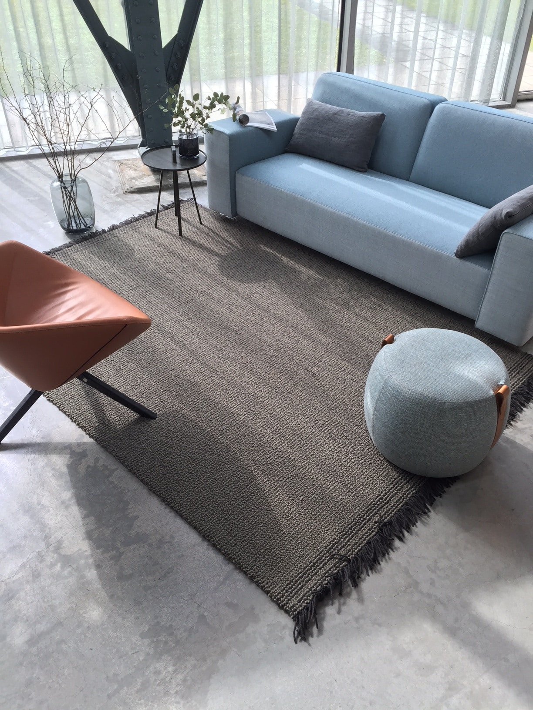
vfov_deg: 61.7
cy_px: 355
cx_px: 266
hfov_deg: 48.2
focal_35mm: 29
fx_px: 595
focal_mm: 4.15
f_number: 2.2
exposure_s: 1/100
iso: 32
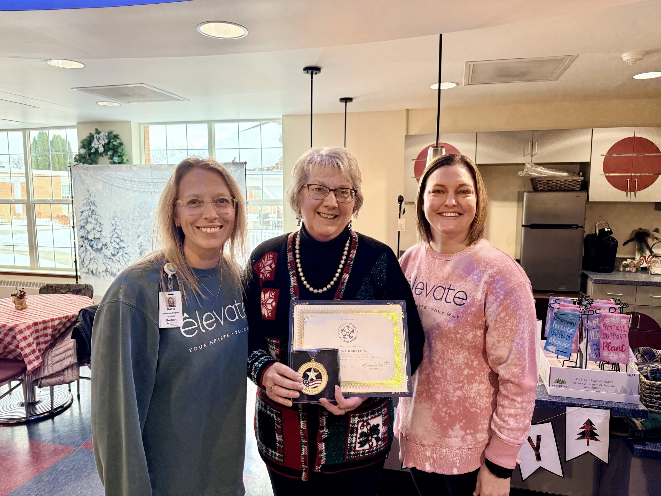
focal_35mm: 24
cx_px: 330
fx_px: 458
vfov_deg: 56.8
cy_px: 248
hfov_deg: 71.6
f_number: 1.78
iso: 200
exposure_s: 1/125
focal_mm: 6.76
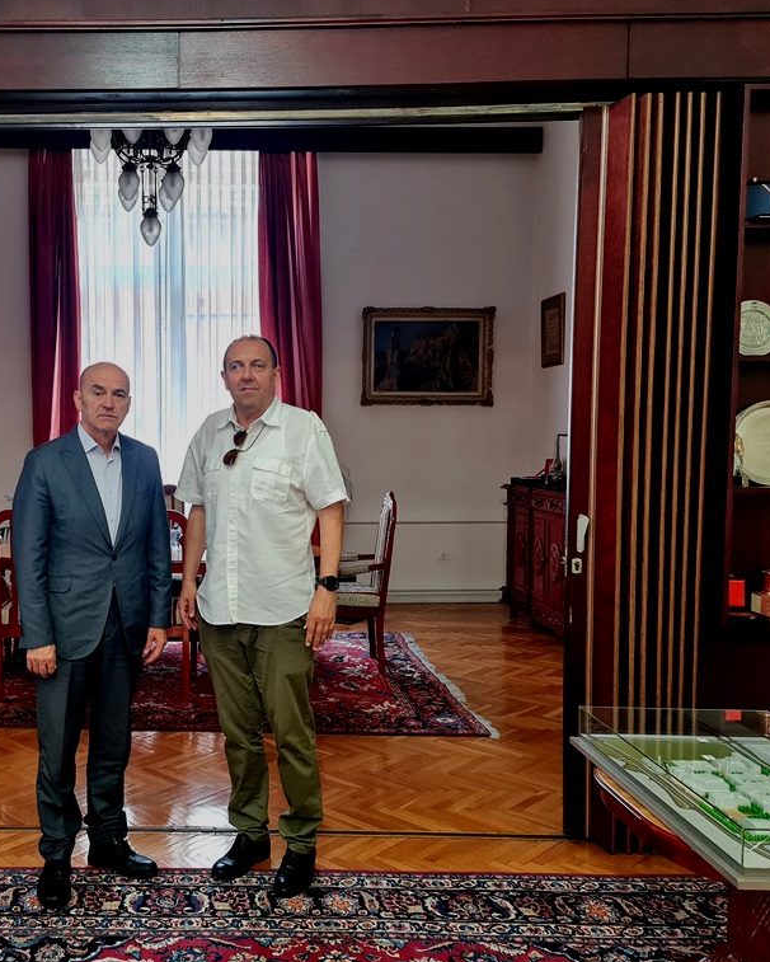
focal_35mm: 33
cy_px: 479
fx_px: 940
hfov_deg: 42.8
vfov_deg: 54.2
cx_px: 166
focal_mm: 7
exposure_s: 1/50
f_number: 1.8
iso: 200
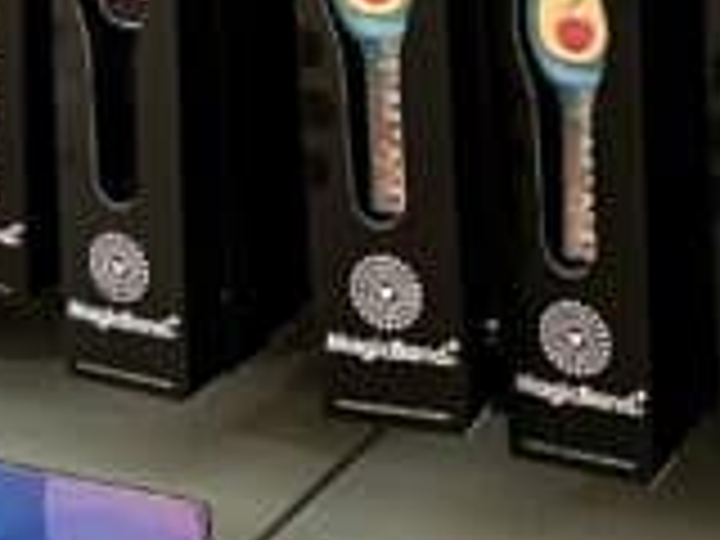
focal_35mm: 117
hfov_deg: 16.7
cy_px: -410
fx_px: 2434
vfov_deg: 11.8
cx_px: 544
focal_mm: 5.7
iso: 500
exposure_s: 1/40
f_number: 1.5
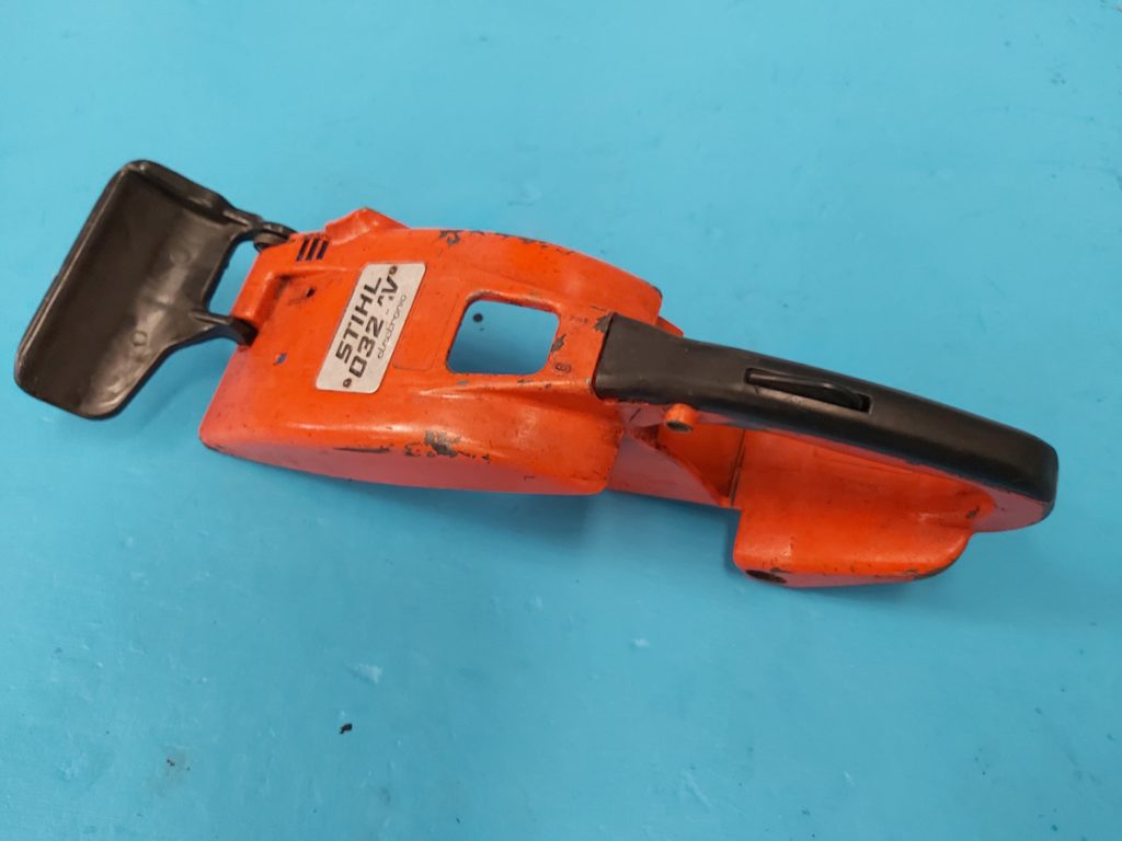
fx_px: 843
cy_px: 420
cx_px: 561
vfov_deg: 53.1
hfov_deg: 67.3
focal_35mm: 26
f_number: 1.7
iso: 500
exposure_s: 1/25
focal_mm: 3.92
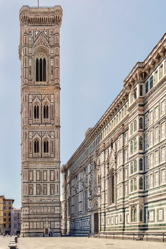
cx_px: 83
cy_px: 124
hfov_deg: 67.4
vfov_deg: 90.0
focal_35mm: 18
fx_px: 124
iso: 64
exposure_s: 1/200
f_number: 7.1
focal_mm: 18
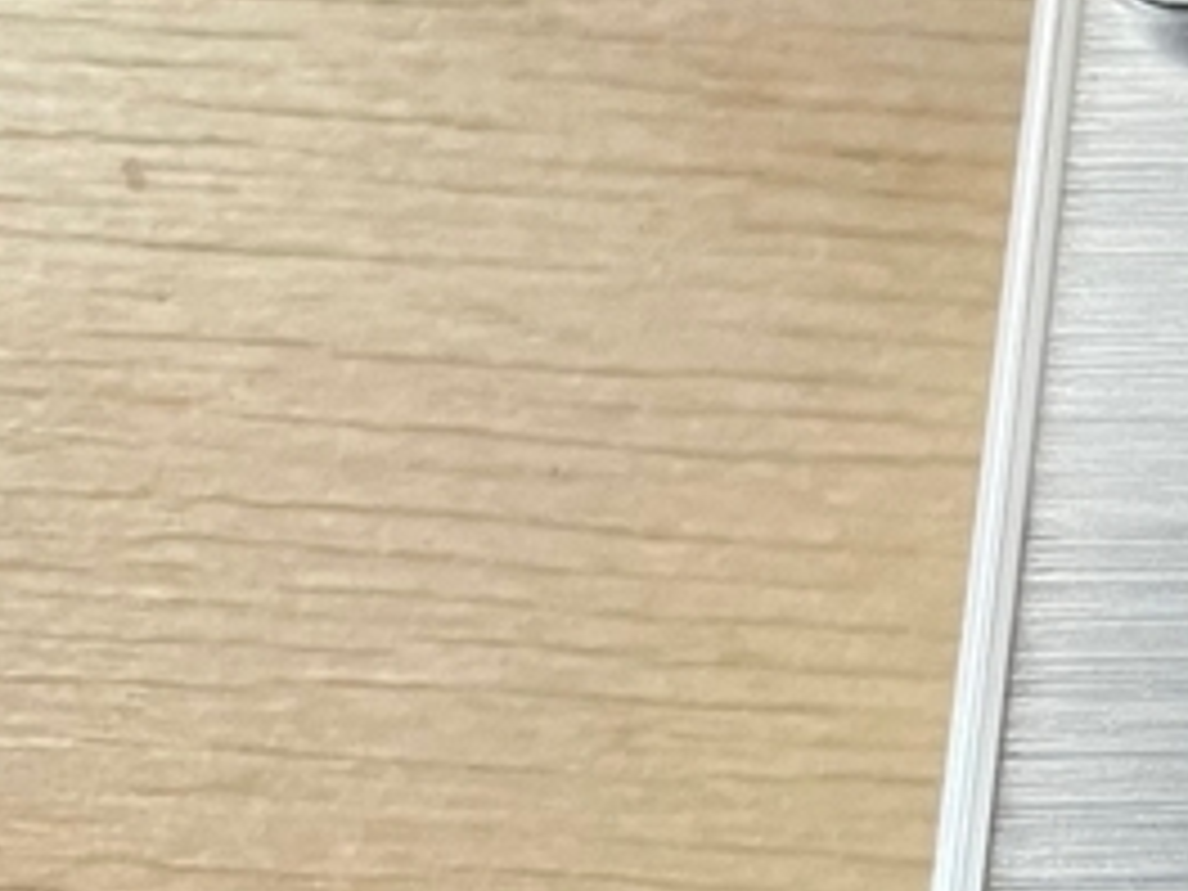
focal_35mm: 118
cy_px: 976
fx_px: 4050
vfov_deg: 12.3
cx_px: 2552
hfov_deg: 13.6
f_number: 1.6
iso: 200
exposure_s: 1/50
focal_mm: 4.2
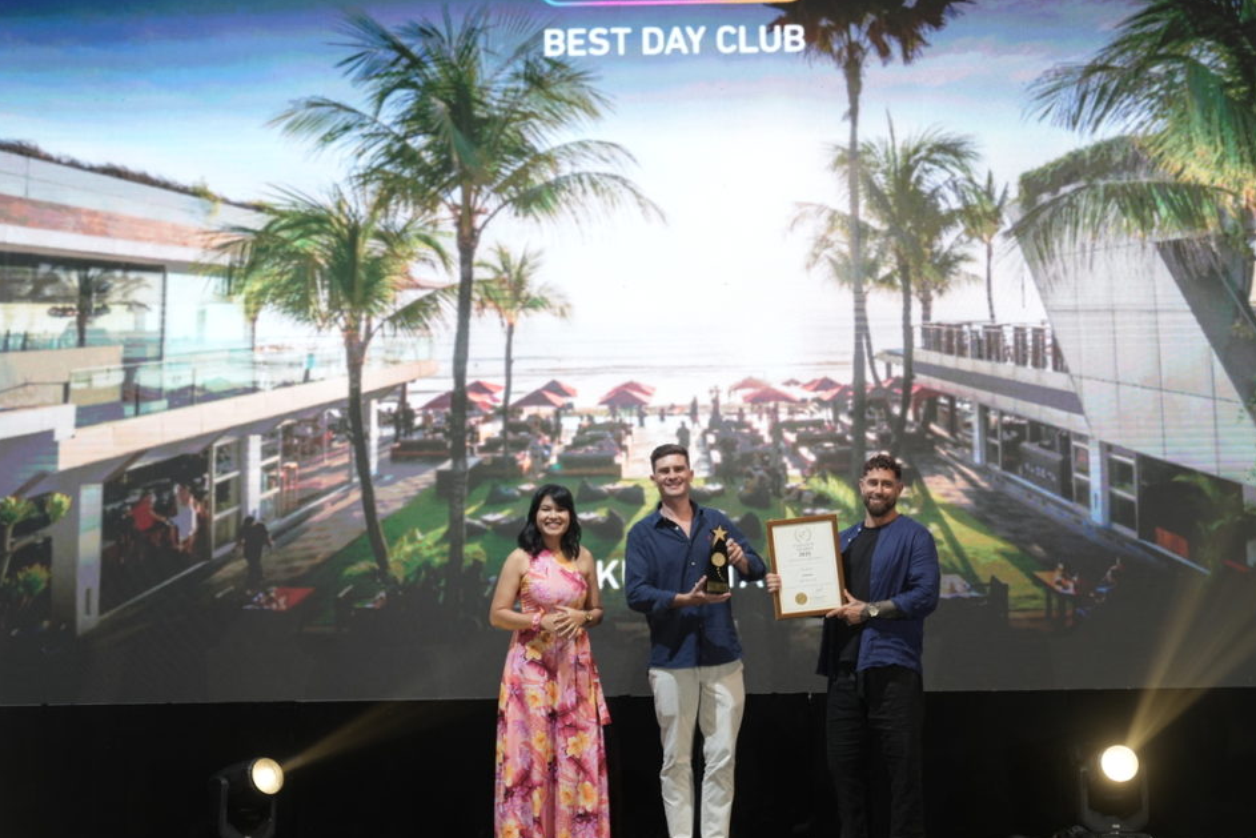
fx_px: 2094
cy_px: 402
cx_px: 665
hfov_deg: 33.4
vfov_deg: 22.6
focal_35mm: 60
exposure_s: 1/125
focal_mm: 53
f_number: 2.8
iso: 500
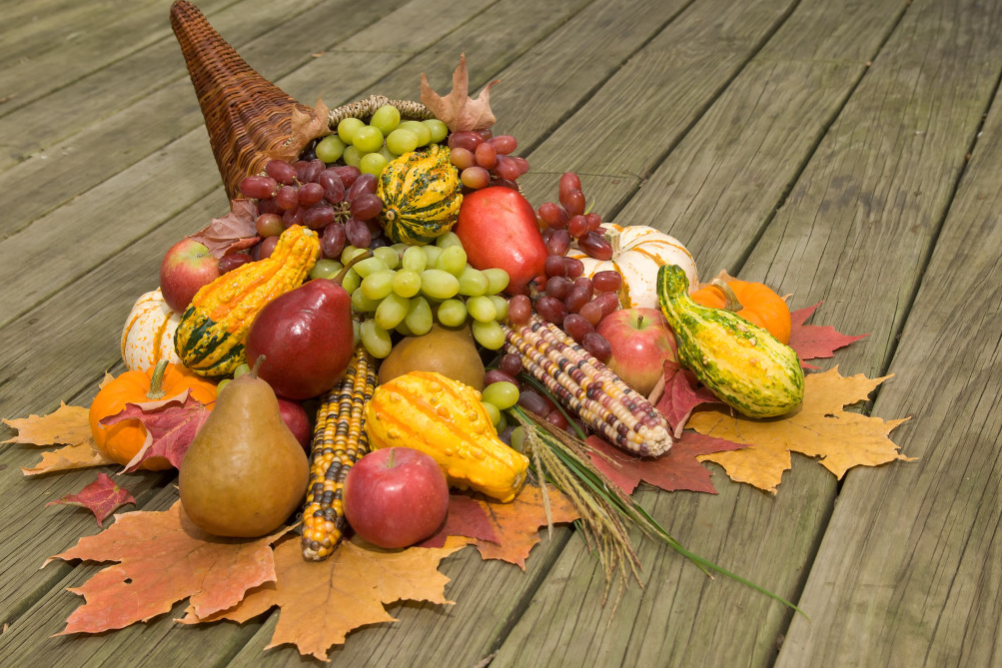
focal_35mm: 48
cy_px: 332
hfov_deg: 41.5
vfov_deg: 28.4
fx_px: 1322
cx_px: 504
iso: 100
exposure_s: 1/30
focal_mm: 31
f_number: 8
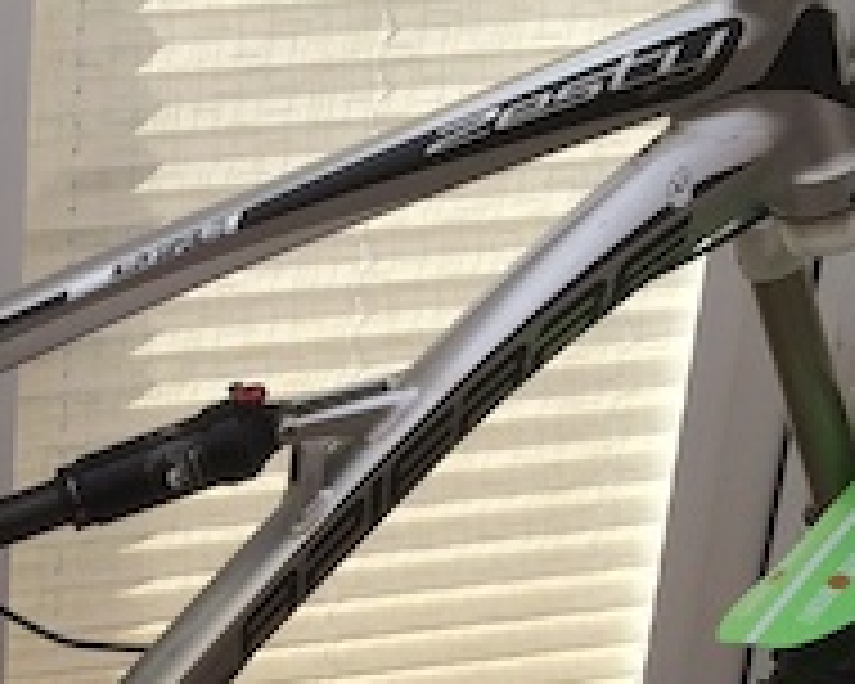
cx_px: -54
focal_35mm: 119
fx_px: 3011
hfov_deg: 15.8
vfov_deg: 12.7
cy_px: 747
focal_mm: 4.15
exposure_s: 1/720
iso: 32
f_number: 2.2
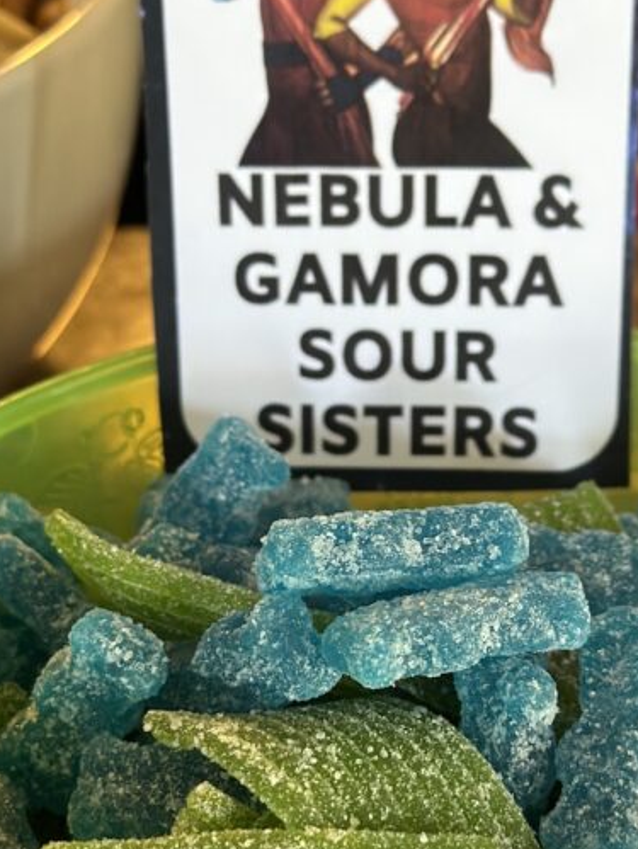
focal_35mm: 82
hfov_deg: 18.0
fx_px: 2013
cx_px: 398
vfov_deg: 23.8
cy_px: 498
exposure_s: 1/40
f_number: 1.78
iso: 250
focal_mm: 6.86
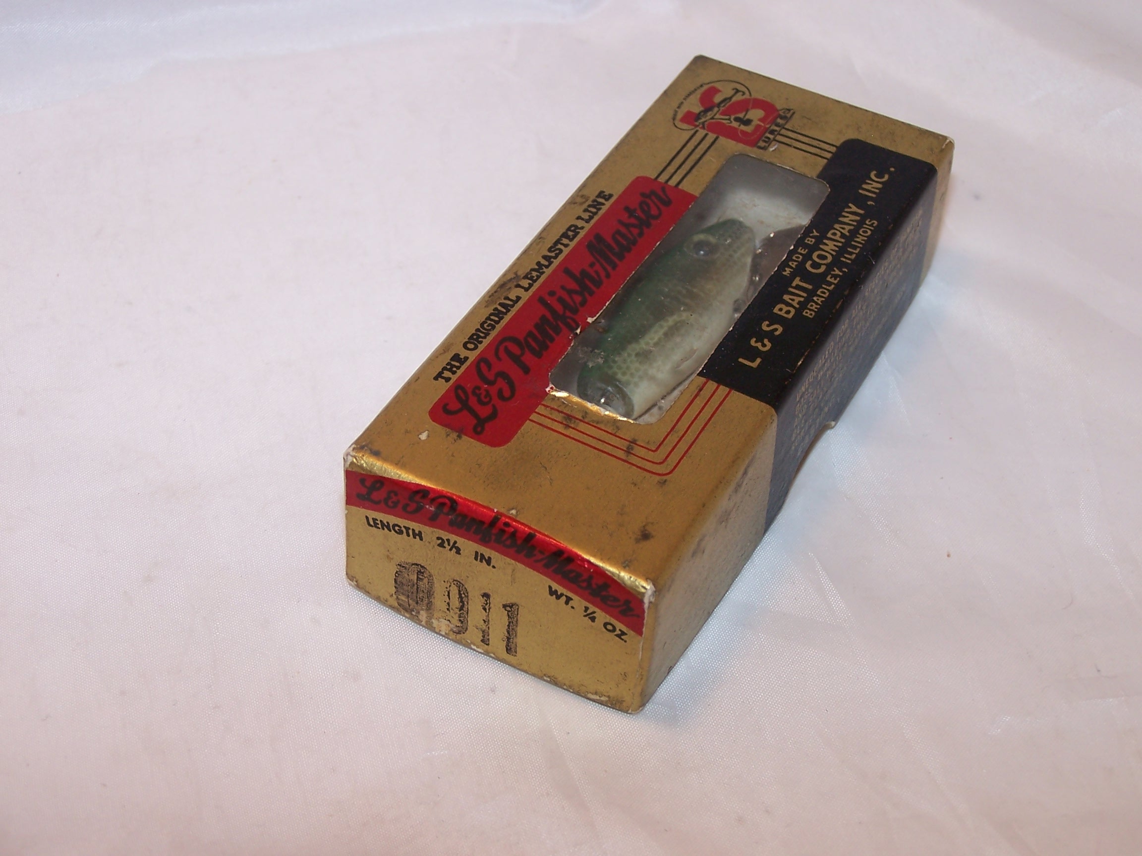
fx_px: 2210
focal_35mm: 67
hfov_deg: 29.0
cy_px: 428
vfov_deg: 21.9
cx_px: 571
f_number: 3.2
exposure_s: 1/60
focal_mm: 11.1
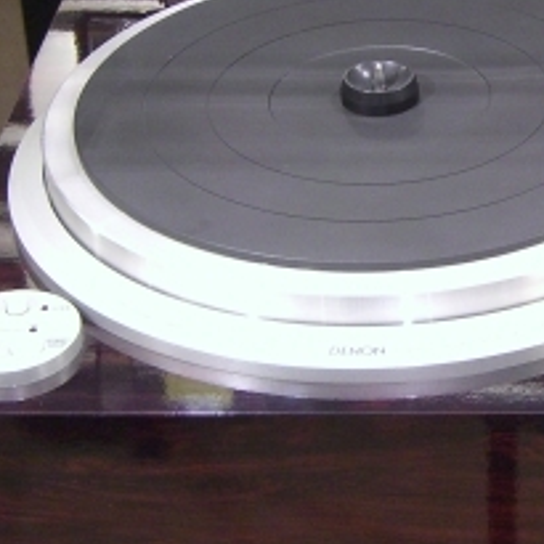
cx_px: 472
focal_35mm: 105
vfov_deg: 16.6
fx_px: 1867
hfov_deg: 16.4
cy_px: 194
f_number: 2.8
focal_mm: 7.9
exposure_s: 1/13
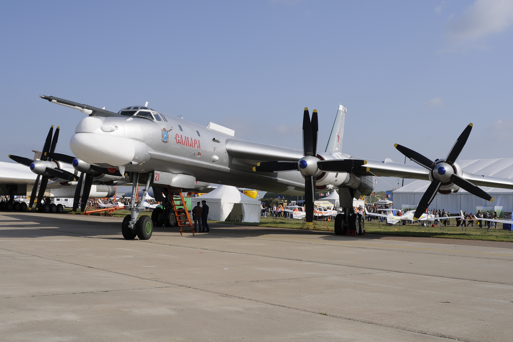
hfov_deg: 46.4
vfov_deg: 31.9
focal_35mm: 42
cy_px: 171
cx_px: 256
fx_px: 598
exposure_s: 1/500
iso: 200
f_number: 11
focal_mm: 28
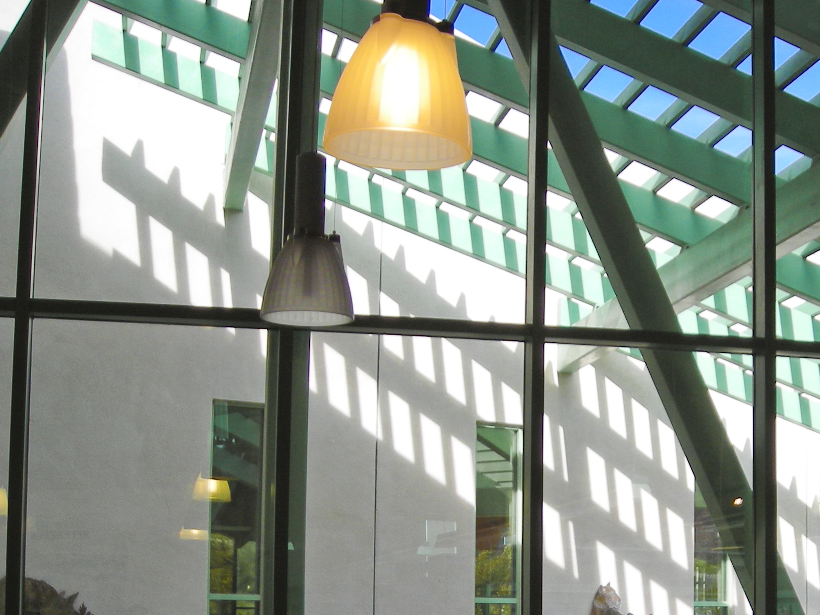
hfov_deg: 29.3
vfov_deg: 22.3
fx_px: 1540
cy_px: 498
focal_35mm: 65
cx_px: 627
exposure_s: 1/180
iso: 50
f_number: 3.2
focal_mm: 6.3
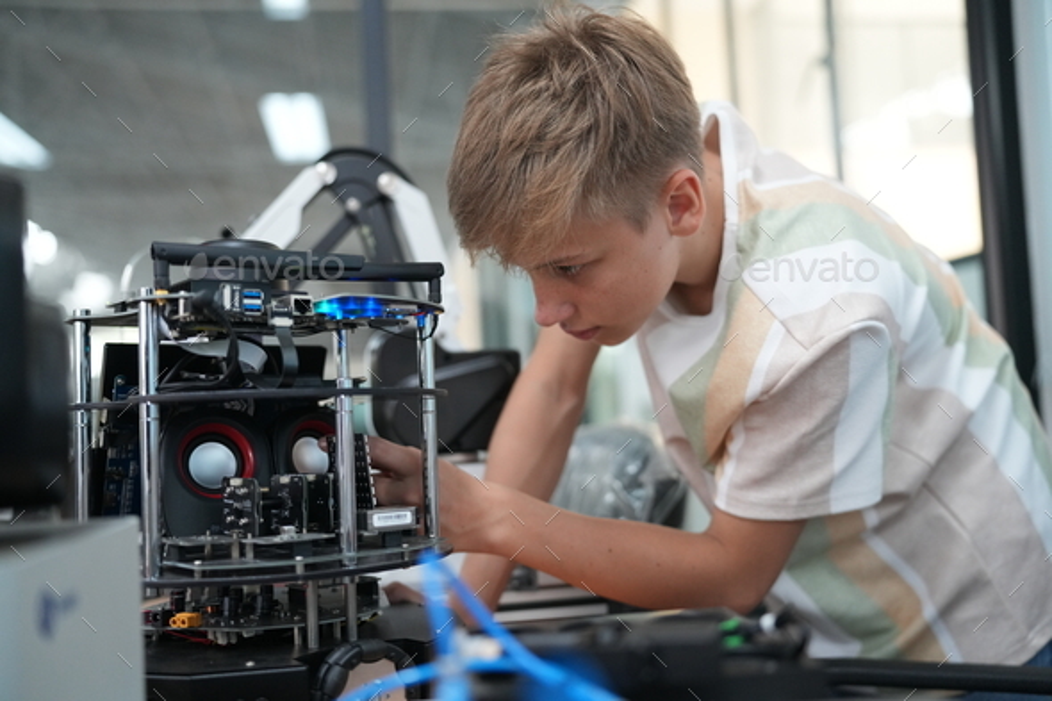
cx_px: 526
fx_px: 1081
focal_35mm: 37
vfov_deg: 35.9
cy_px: 350
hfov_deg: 51.9
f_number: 2
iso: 2500
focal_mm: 37
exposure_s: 1/386
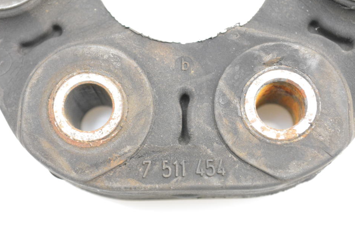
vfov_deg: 15.3
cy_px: 111
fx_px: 883
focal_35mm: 90
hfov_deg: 22.7
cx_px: 166
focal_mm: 55
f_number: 6.3
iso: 6400
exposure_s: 1/160
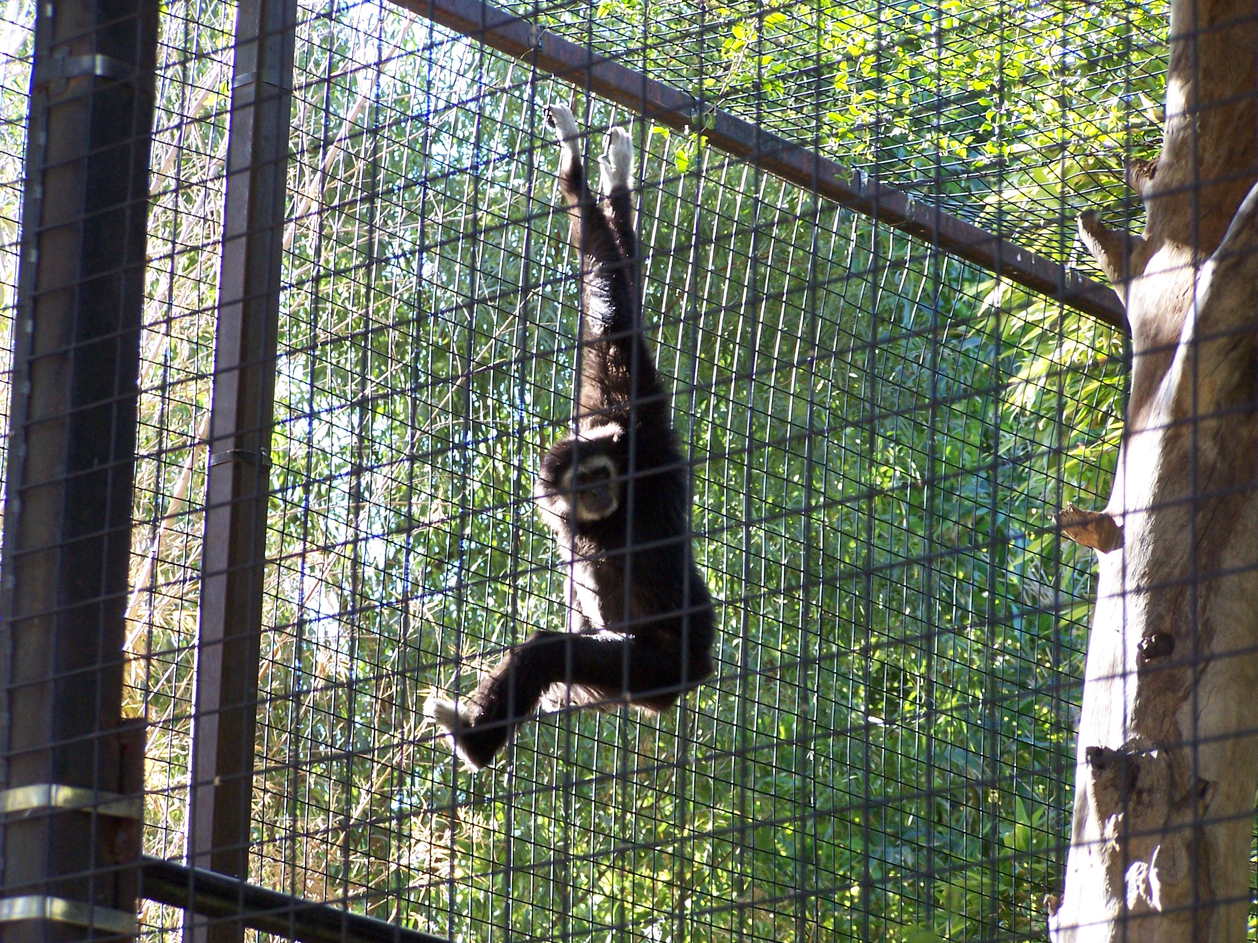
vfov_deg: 10.7
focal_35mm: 139
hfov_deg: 14.2
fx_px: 5051
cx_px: 629
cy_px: 472
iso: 140
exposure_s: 1/125
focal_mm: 23.1
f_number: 3.2
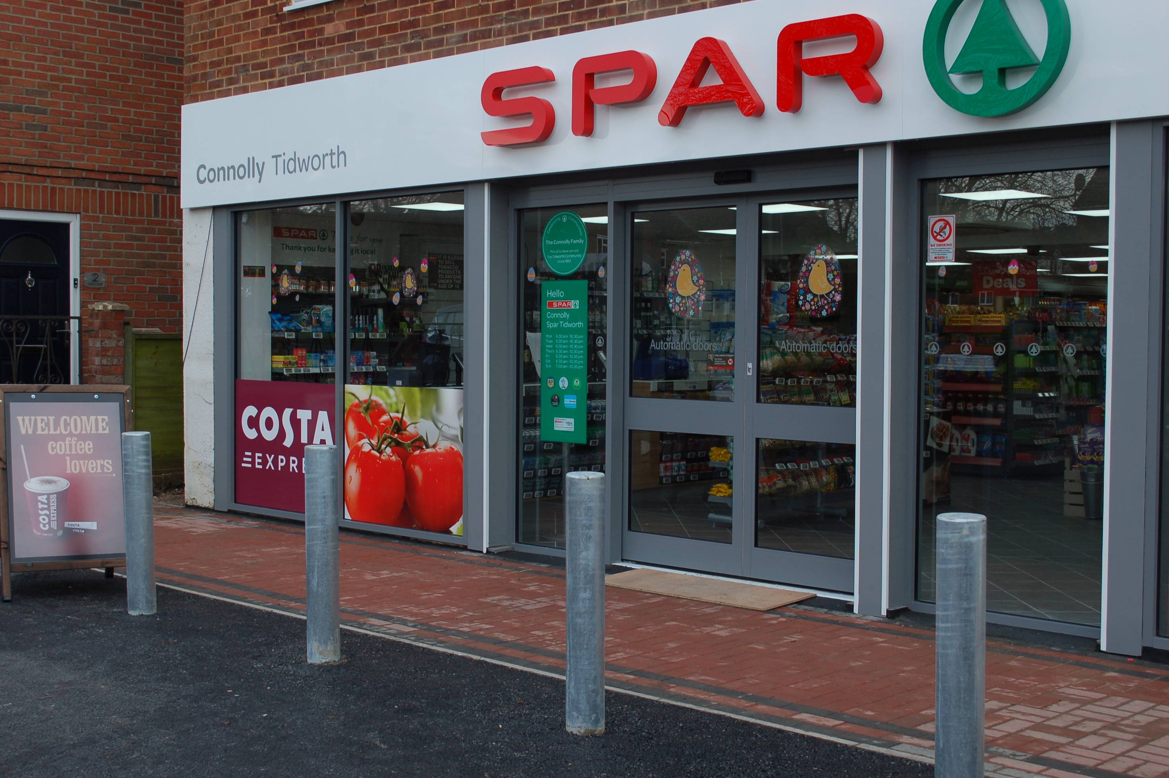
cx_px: 572
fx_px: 1492
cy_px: 386
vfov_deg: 29.2
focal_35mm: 46
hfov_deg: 42.8
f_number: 9
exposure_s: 1/100
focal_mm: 30
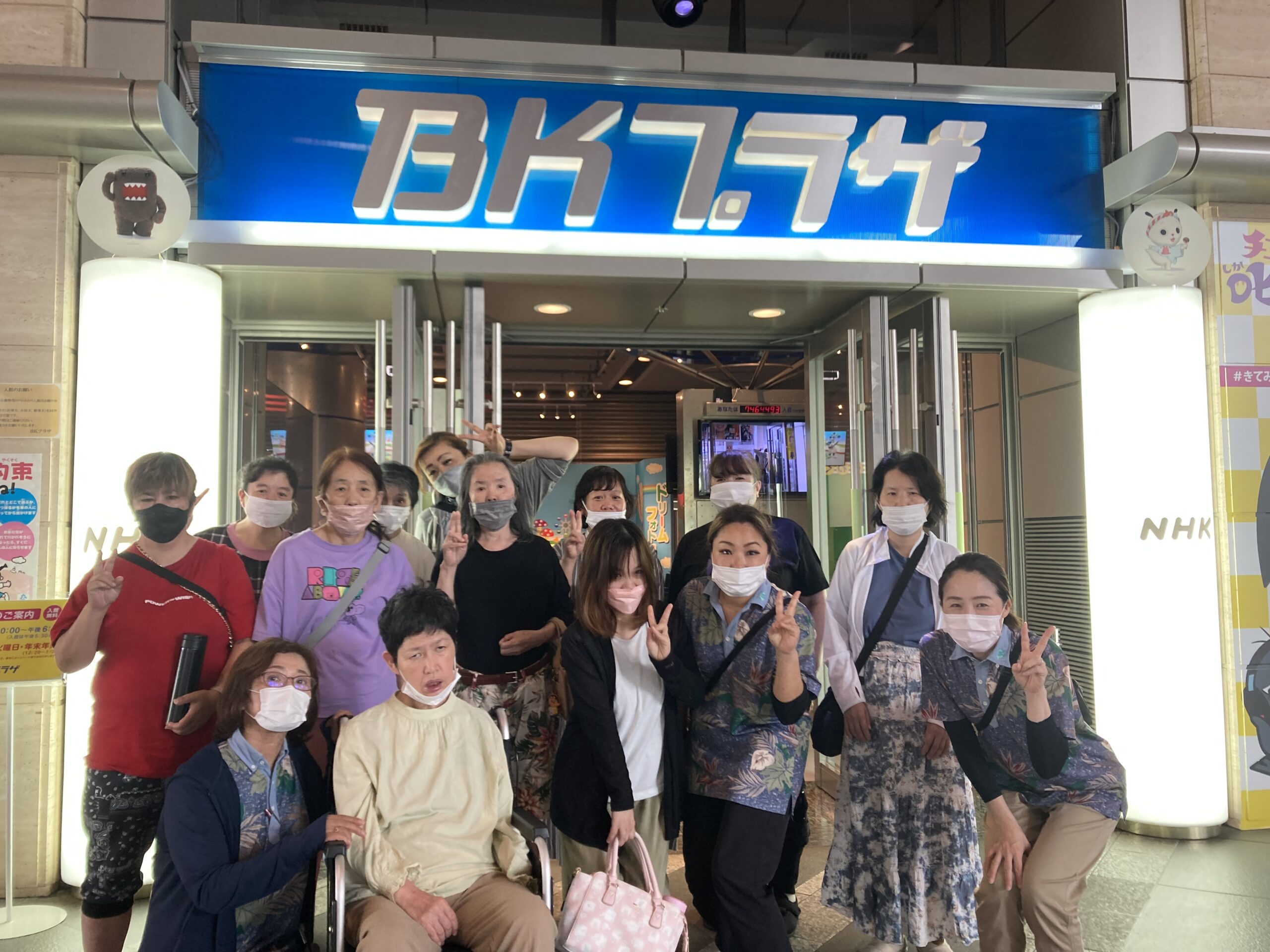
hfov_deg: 63.4
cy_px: 476
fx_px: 1027
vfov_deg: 49.7
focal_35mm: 28
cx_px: 635
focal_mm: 3.99
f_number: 1.8
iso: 80
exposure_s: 1/60
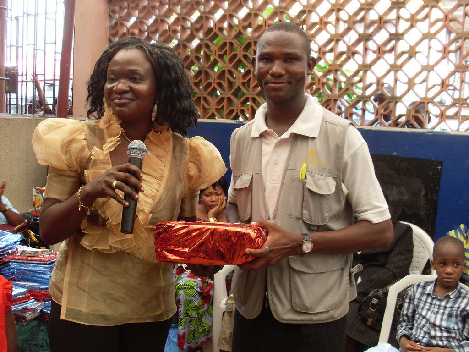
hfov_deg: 49.0
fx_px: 515
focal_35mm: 38
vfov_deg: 37.7
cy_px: 176
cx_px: 234
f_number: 2.8
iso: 100
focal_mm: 6.3
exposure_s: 1/60
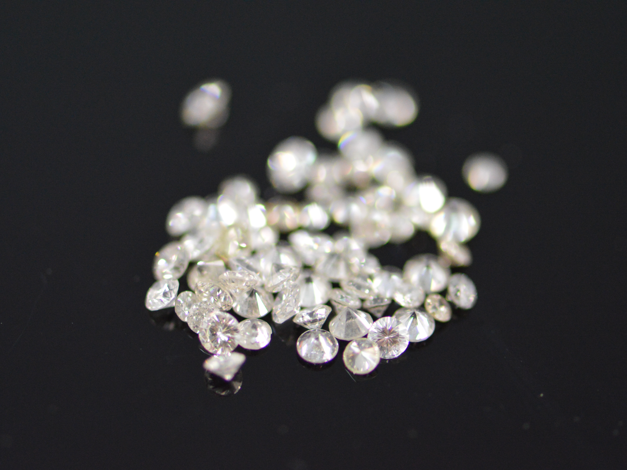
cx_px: 319
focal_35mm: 172
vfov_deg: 8.7
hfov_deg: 11.5
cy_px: 236
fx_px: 3107
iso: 2200
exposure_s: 1/500
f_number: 3.8
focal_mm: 105
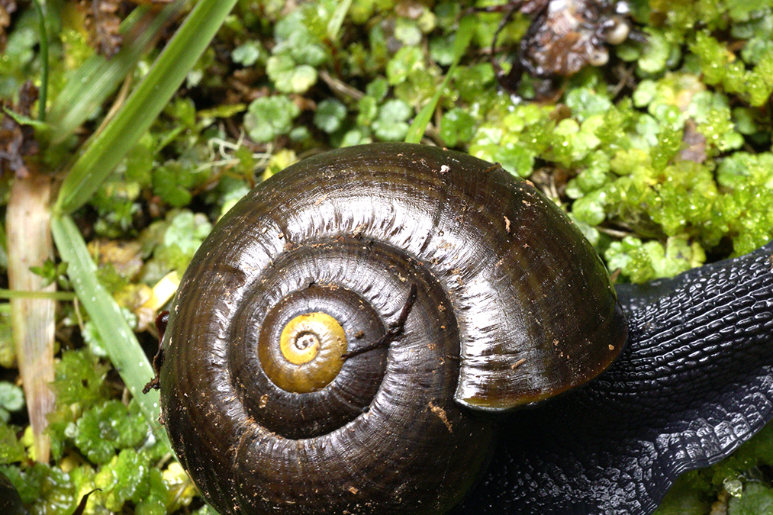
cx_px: 591
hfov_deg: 28.4
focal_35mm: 70
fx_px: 1503
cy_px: 291
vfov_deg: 19.4
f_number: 22
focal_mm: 30
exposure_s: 1/80
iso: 800
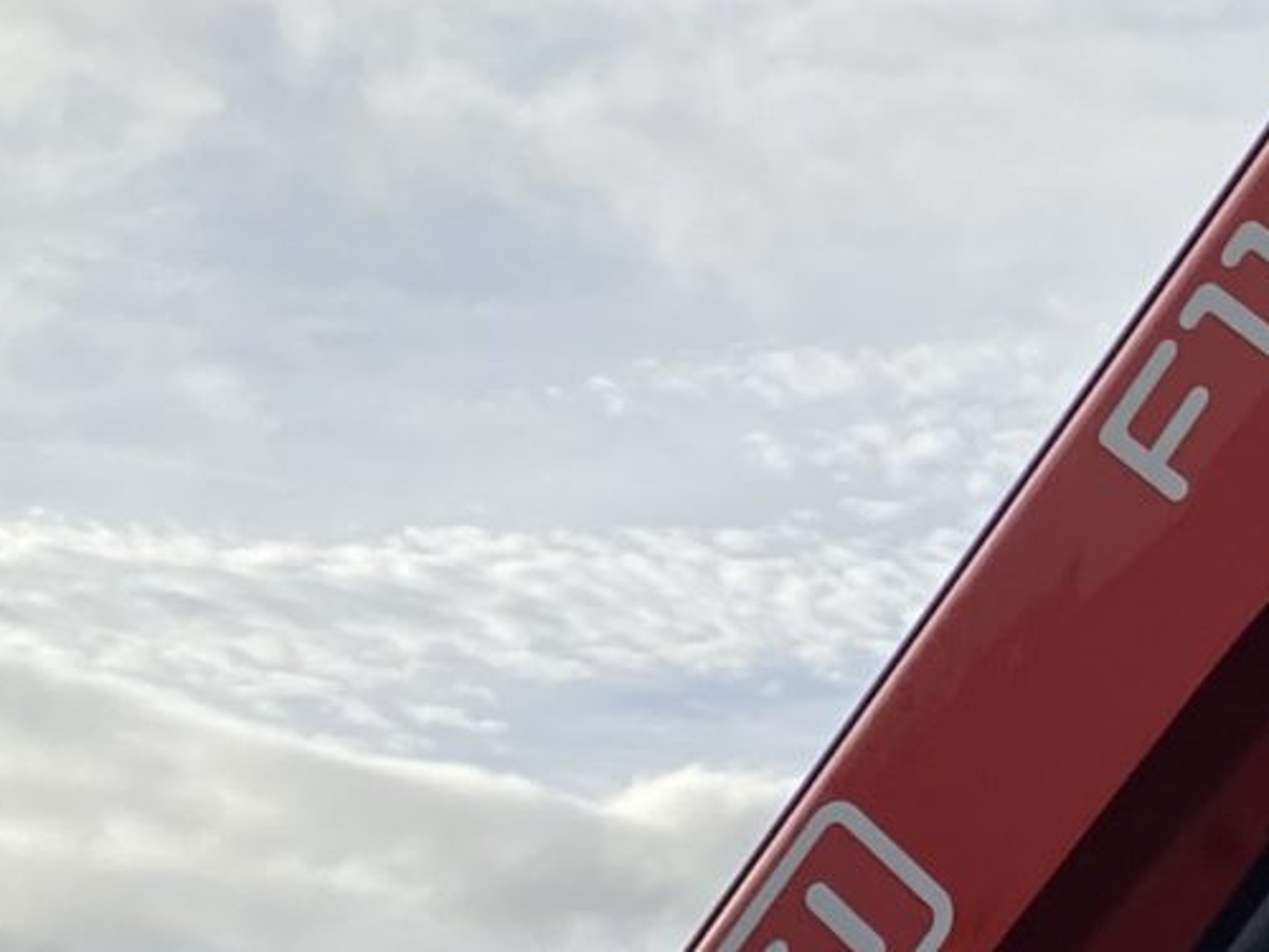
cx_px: 1830
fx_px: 4876
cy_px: 546
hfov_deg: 14.0
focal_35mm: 133
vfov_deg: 11.1
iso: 32
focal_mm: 4.25
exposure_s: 1/4808
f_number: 1.8
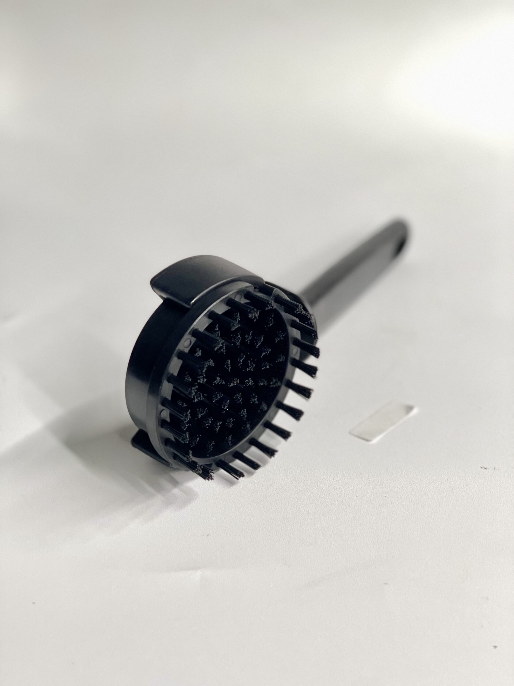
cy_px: 343
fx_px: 1267
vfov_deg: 30.3
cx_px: 257
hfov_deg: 22.9
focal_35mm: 64
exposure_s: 1/33
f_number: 2.2
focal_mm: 7.5
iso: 125
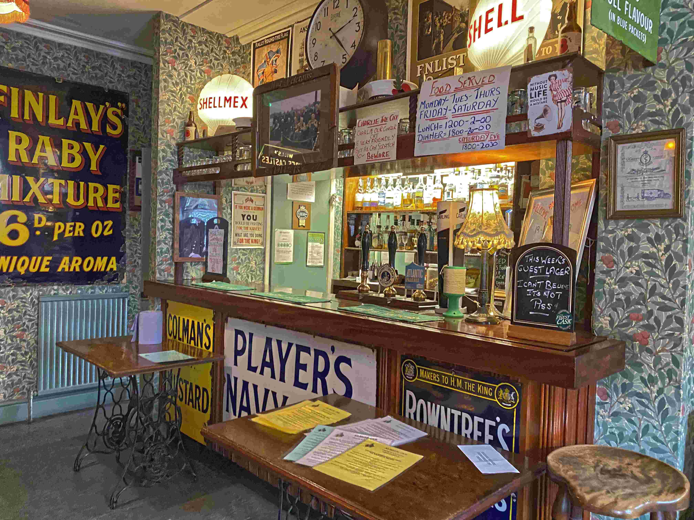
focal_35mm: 26
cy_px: 260
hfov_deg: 67.3
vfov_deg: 53.1
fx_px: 521
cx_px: 347
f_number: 1.8
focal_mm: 4.2
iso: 400
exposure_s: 1/33
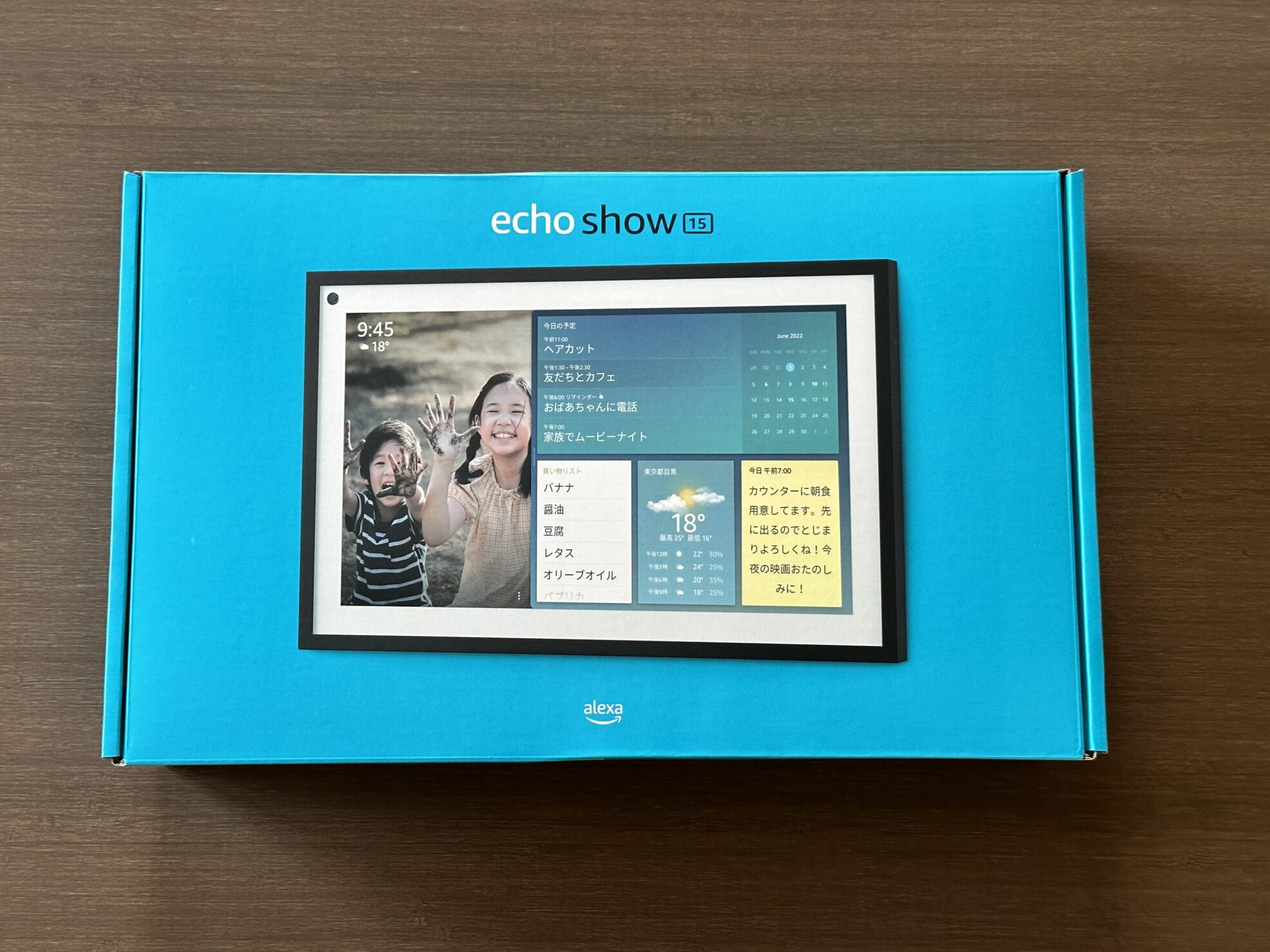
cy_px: 474
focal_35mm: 50
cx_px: 609
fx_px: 1835
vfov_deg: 29.1
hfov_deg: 38.2
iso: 250
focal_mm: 6.86
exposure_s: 1/60
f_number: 1.78
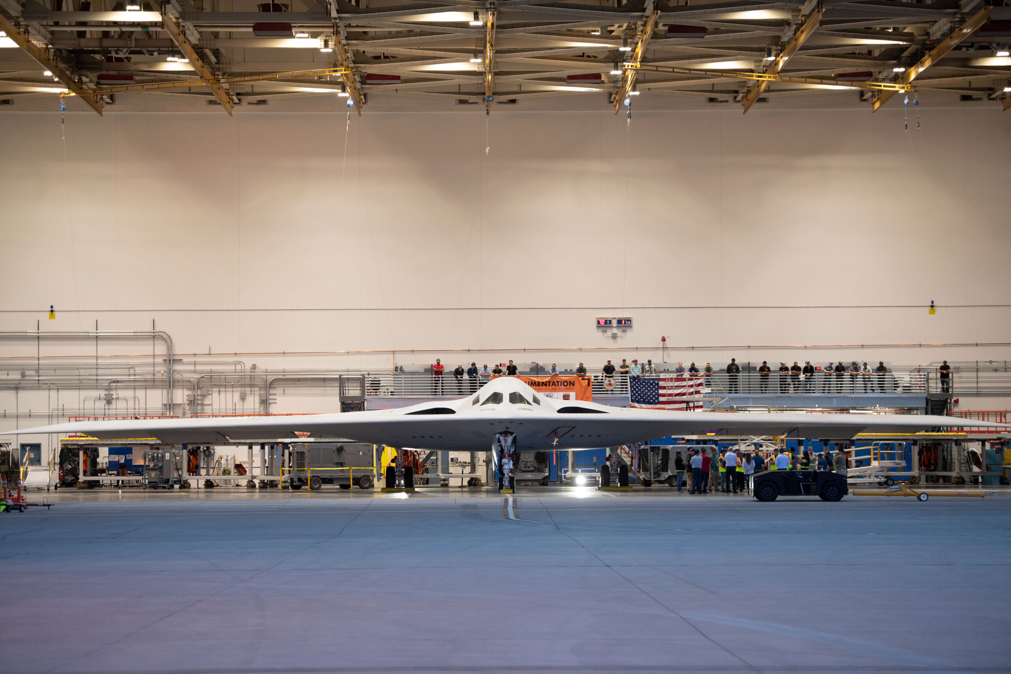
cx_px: 506
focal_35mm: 112
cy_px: 337
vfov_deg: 12.2
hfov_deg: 18.3
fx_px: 3145
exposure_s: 1/100
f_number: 2.8
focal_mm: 112
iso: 1000
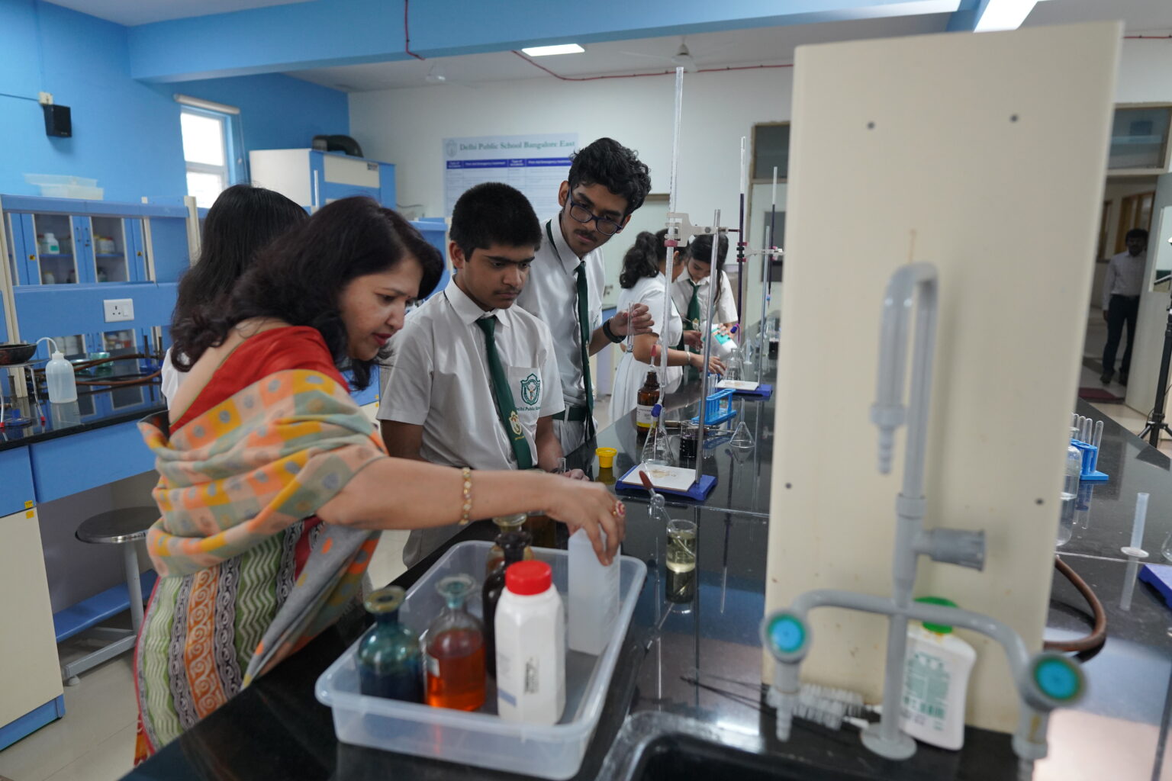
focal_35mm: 21
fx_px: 684
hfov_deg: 81.2
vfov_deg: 59.5
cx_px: 586
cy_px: 390
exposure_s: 1/320
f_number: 1.8
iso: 1000
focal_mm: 14
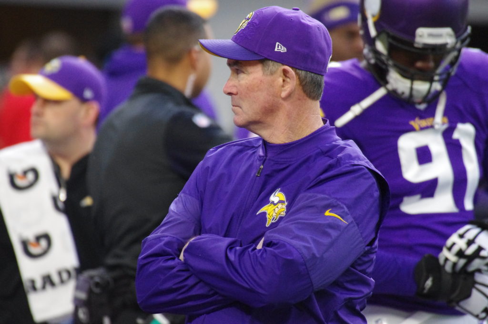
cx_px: 244
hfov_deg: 2.8
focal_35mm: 750
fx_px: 10154
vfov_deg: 1.8
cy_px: 162
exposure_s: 1/400
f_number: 6.3
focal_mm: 500
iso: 3200
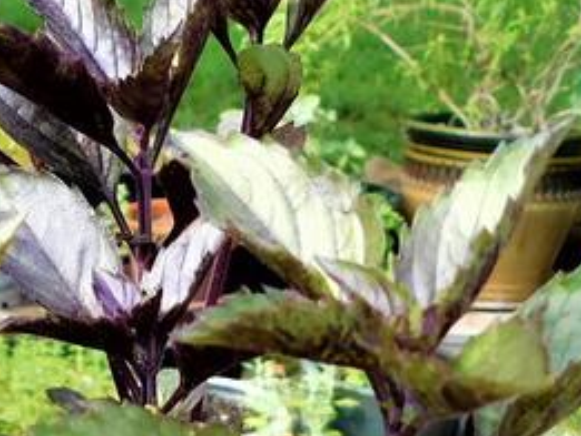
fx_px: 1478
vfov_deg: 15.2
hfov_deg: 22.2
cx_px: 258
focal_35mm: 88
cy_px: 707
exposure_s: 1/250
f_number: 3
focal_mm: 4
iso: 125
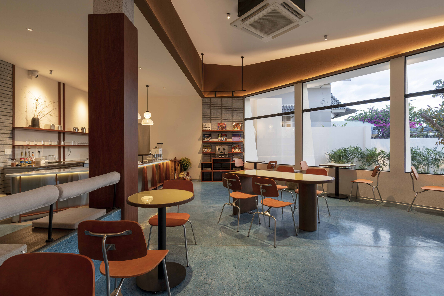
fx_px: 197
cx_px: 222
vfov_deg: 73.7
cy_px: 148
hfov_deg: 96.7
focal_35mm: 16
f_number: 8
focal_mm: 16
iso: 200
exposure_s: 1/30
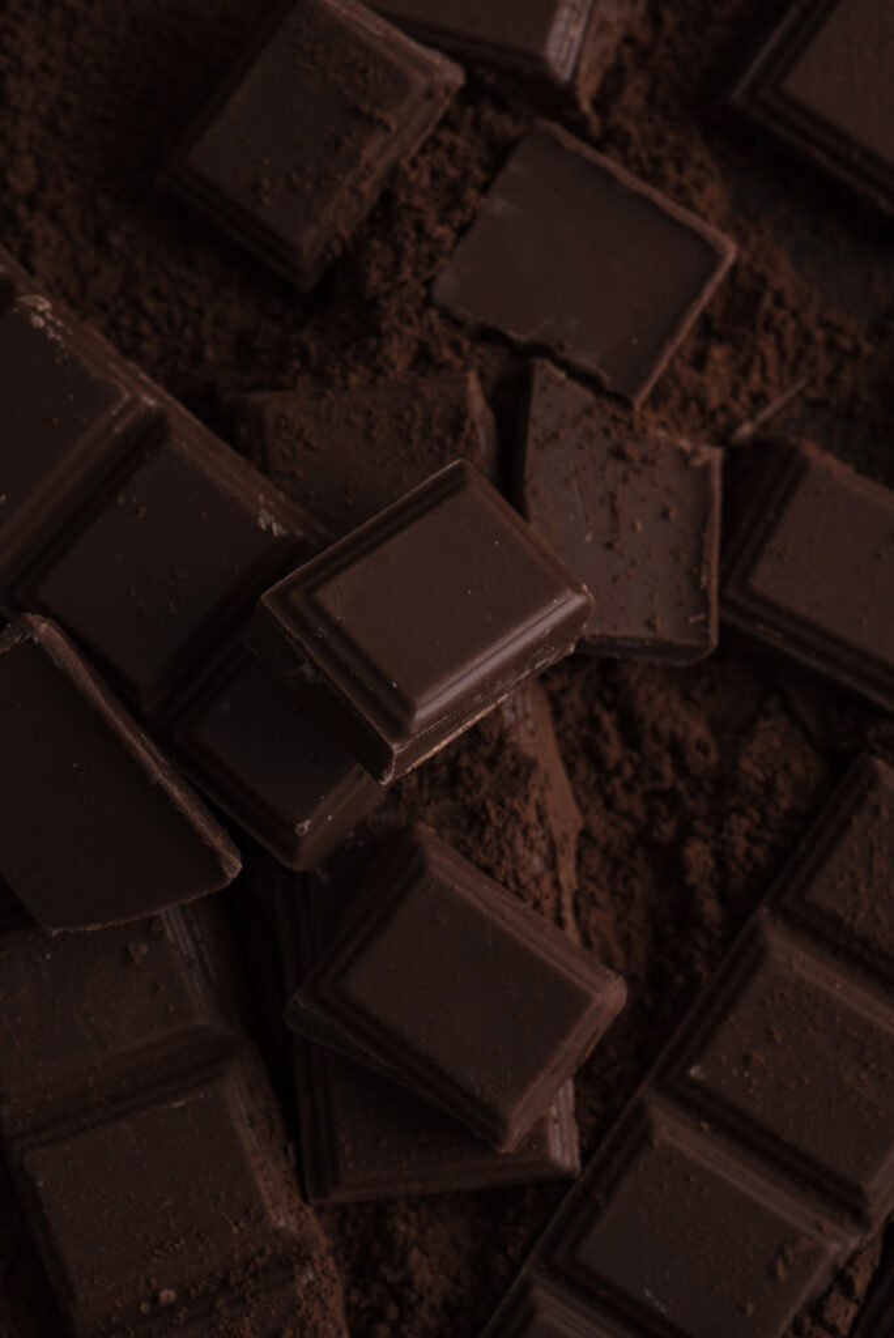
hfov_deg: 22.7
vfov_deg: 33.4
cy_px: 669
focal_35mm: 60
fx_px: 2232
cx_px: 447
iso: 100
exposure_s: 1/160
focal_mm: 60
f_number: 9
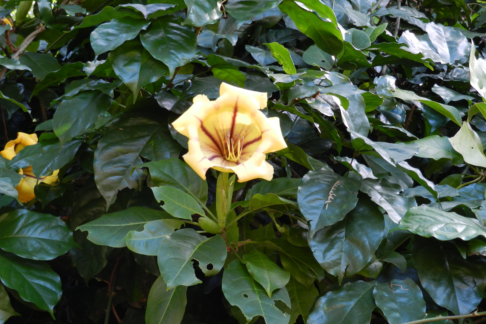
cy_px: 167
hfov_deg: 23.1
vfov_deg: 15.5
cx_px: 242
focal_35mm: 88
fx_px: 1188
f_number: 4.4
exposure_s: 1/30
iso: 250
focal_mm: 14.9
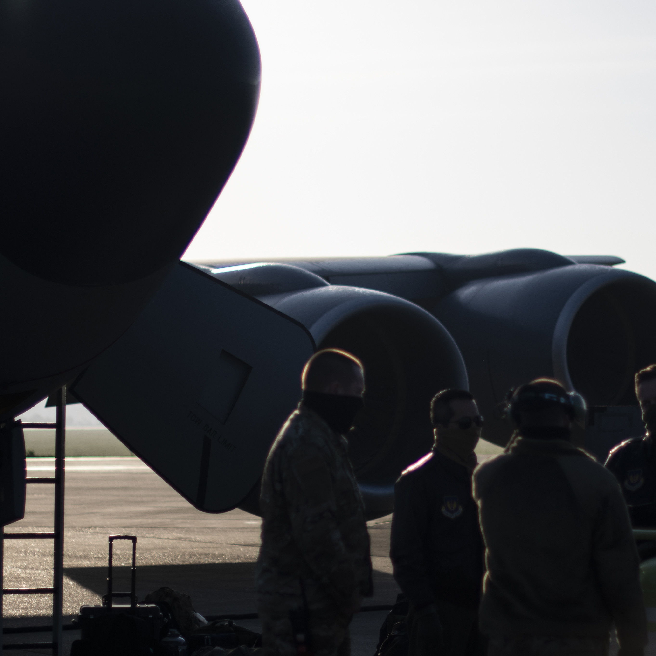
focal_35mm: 129
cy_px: 262
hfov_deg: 13.5
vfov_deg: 13.5
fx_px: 2766
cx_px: 335
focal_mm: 50
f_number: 1.4
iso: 40
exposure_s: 1/8000
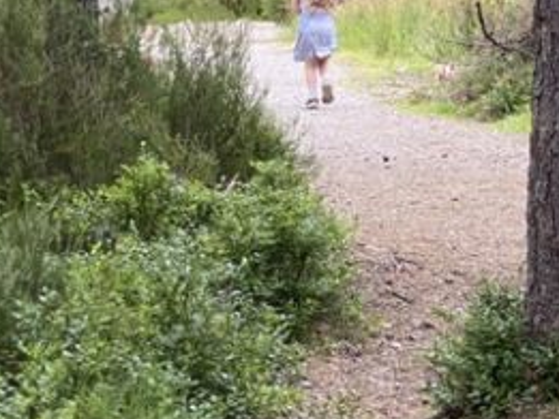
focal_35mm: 153
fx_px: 2472
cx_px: 705
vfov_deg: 9.6
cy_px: -107
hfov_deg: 12.5
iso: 64
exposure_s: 1/121
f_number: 2
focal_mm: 6
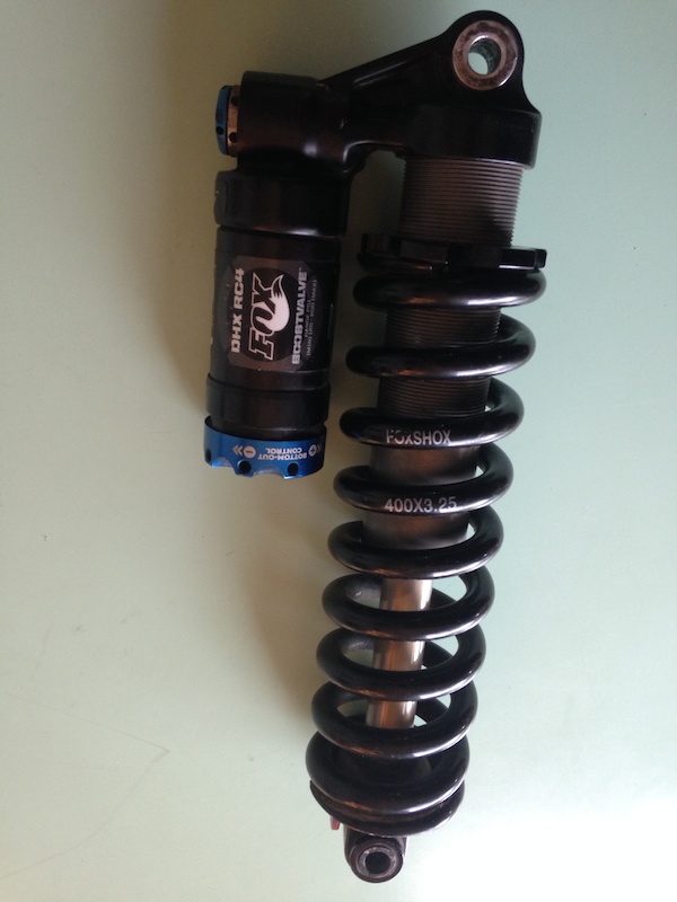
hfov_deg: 42.9
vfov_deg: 55.4
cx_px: 338
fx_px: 861
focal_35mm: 33
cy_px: 451
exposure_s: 1/20
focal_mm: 4.12
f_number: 2.4
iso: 125
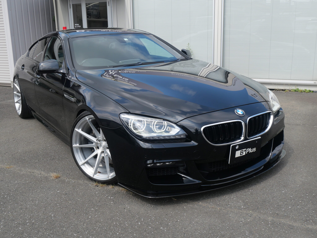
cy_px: 119
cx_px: 158
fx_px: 330
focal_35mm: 36
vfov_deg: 39.7
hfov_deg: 51.4
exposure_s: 1/320
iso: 200
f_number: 7.1
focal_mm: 18
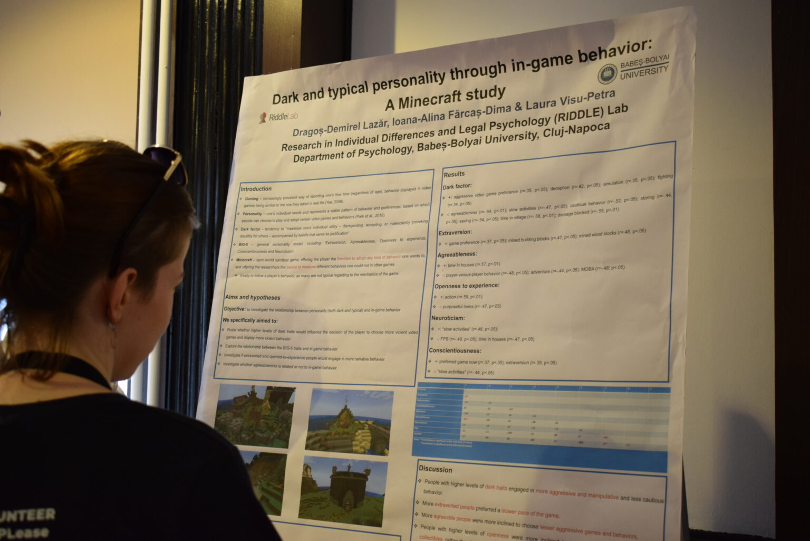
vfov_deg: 29.9
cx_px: 405
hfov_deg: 43.6
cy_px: 270
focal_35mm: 45
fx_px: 1013
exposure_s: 1/60
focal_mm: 30
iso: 1250
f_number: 4.2
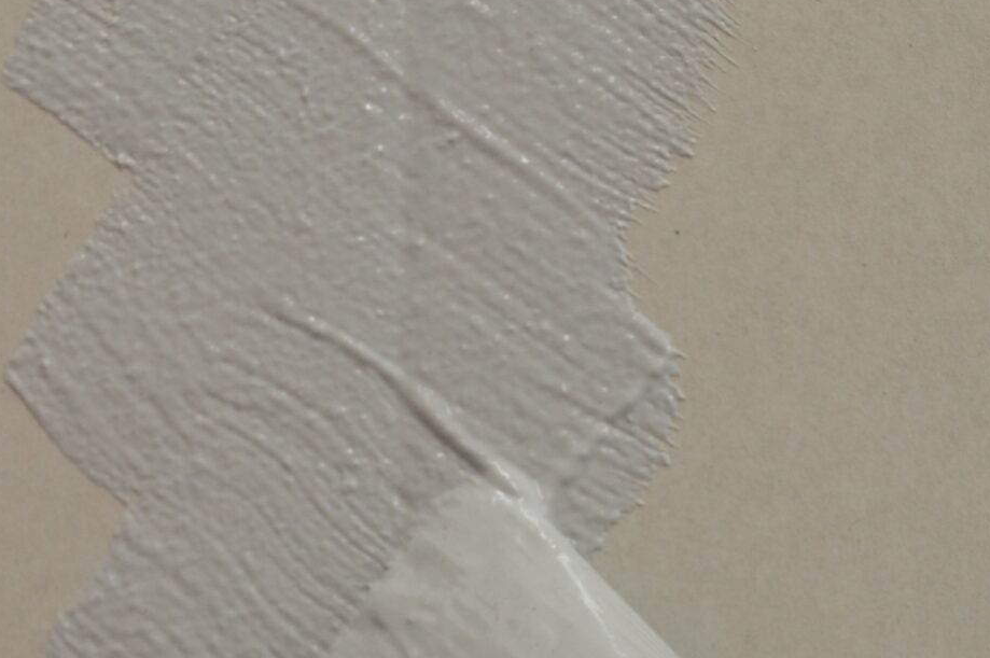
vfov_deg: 12.6
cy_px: 702
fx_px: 2940
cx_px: 355
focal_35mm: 107
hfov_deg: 19.1
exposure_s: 1/100
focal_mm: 32
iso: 800
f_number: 5
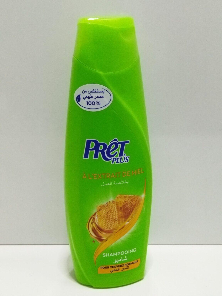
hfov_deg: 51.4
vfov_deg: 65.3
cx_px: 111
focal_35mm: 27
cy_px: 148
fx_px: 231
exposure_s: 1/100
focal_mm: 4.71
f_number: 1.79
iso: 110
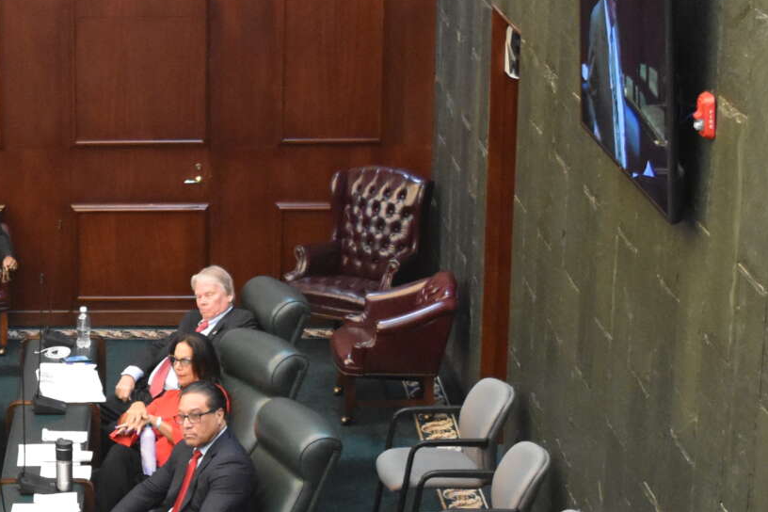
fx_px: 2410
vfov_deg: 12.1
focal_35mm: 113
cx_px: -111
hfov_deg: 17.4
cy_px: 428
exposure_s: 1/60
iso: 2800
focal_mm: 24
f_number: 4
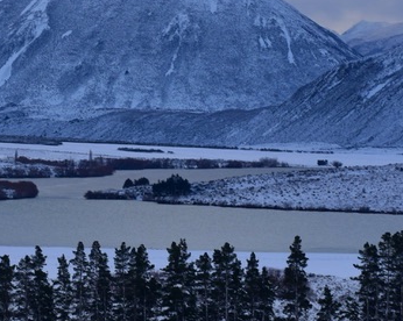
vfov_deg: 5.3
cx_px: 142
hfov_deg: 6.6
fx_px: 3479
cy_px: 78
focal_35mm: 292
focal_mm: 66
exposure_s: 1/125
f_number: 11
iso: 110
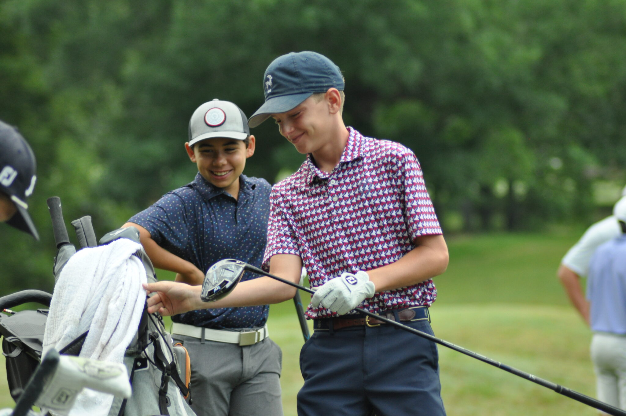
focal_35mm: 285
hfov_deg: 7.2
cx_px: 313
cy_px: 208
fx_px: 4949
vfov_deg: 4.8
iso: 800
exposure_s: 1/500
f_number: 4.8
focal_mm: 190
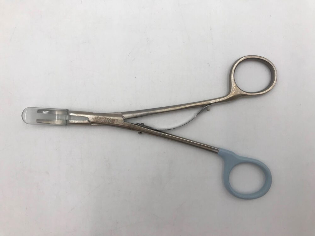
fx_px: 255
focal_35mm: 28
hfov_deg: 63.4
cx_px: 158
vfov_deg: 49.7
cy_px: 118
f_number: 1.8
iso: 25
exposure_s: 1/120
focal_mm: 3.99
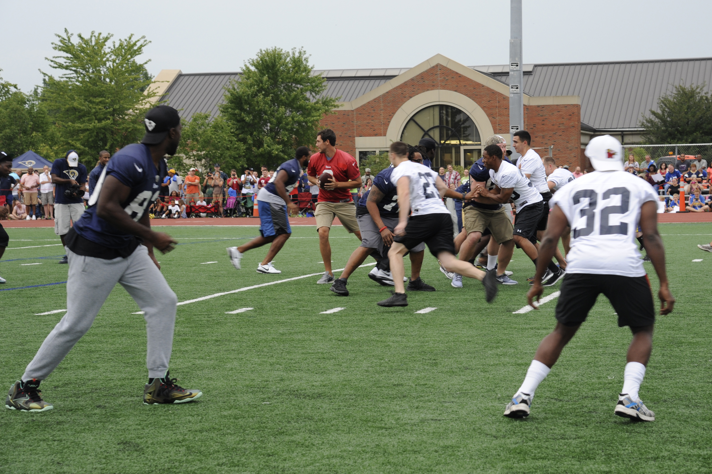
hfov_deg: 26.0
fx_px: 1542
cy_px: 237
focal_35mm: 78
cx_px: 356
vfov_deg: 17.5
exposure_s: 1/125
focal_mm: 78
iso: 800
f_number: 7.1
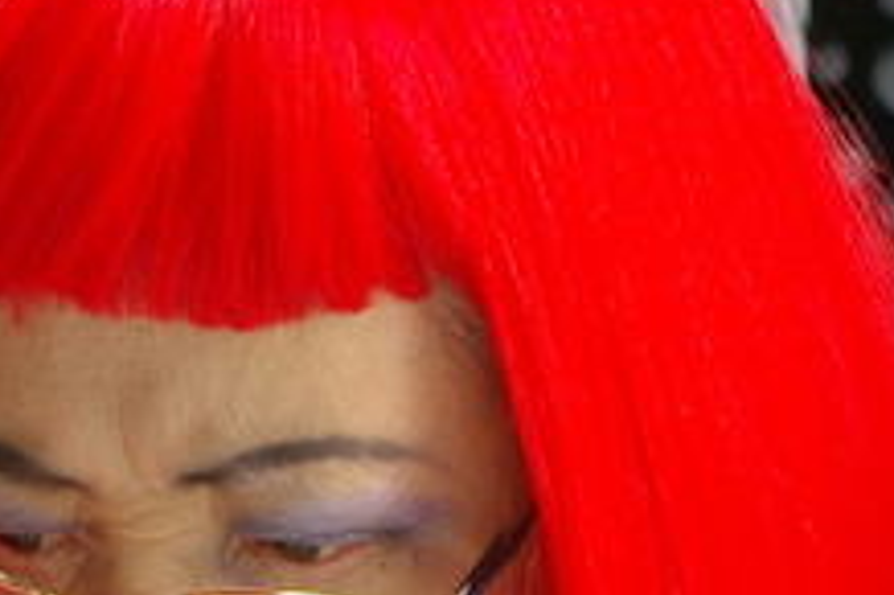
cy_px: 913
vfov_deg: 3.5
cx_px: 57
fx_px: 9637
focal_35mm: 388
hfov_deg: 5.3
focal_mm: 55
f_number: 6.7
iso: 400
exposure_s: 1/20
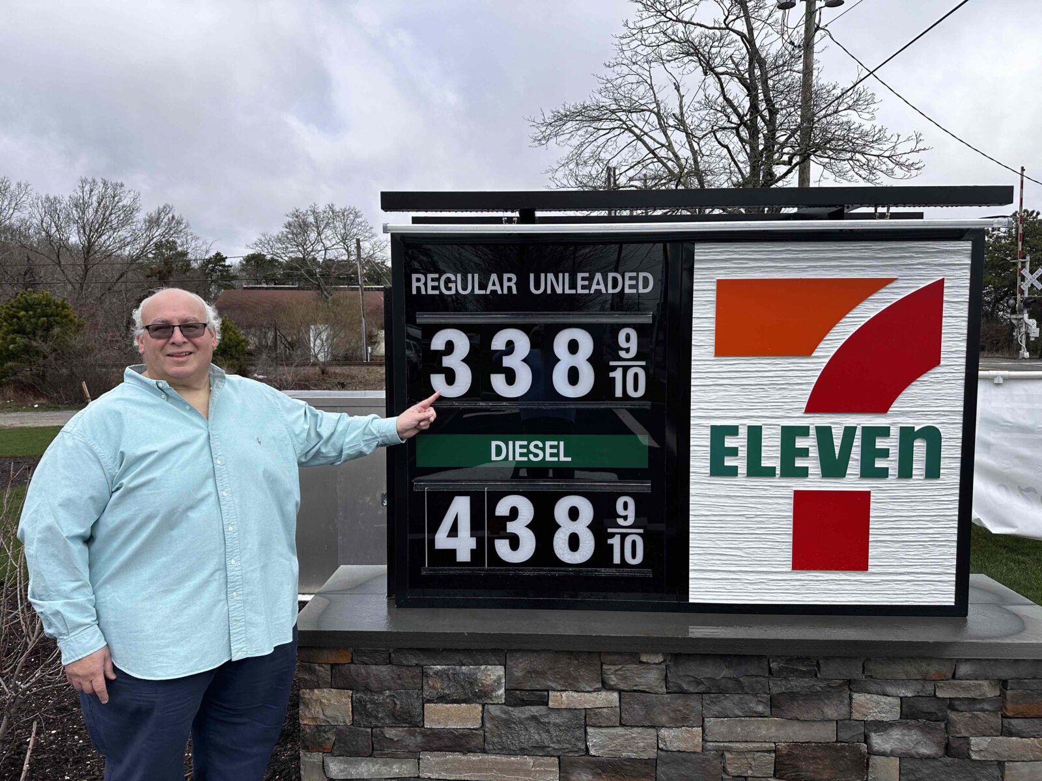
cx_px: 521
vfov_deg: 56.8
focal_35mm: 24
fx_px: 722
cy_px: 390
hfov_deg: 71.6
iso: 80
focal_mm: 6.86
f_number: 1.78
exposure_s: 1/4016
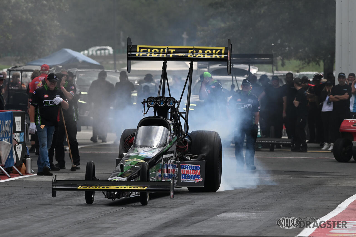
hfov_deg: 4.6
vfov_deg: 3.1
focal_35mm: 450
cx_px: 178
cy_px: 118
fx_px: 4448
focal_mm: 300
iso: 400
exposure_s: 1/1600
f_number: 9
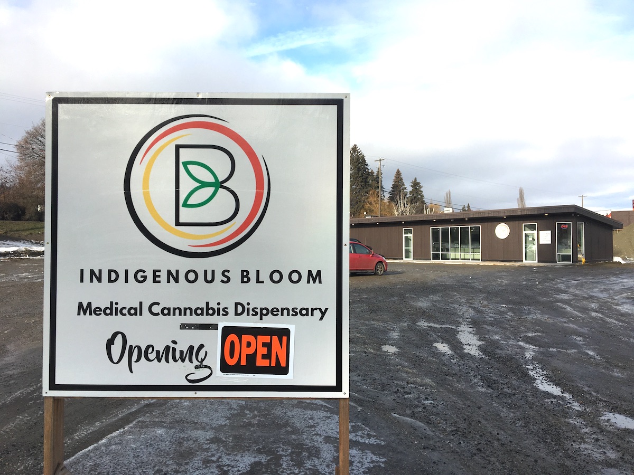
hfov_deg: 61.7
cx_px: 317
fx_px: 531
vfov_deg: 48.2
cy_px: 238
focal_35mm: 29
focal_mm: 4.15
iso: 25
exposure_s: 1/1374
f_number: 2.2
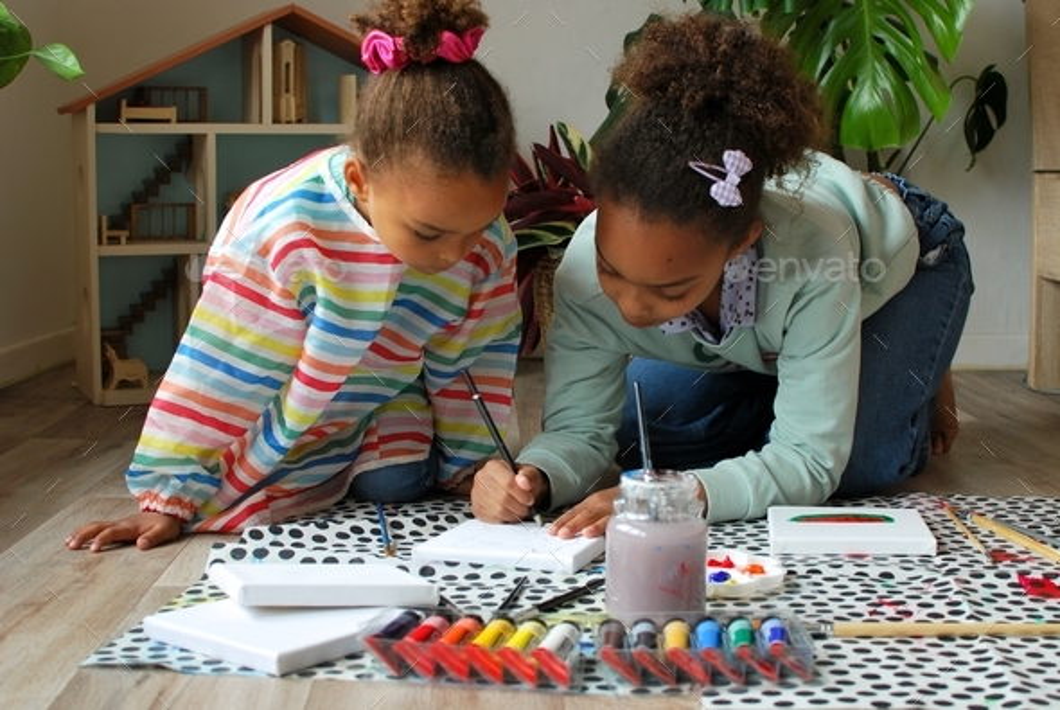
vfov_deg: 25.8
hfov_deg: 37.8
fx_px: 1548
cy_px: 355
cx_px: 530
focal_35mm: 52
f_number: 5.6
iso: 100
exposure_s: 1/25
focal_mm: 35
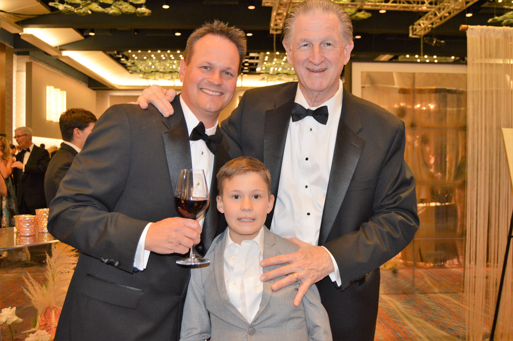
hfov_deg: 62.0
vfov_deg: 43.5
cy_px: 170
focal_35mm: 30
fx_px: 427
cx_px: 256
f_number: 3.5
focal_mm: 20
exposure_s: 1/60
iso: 1100
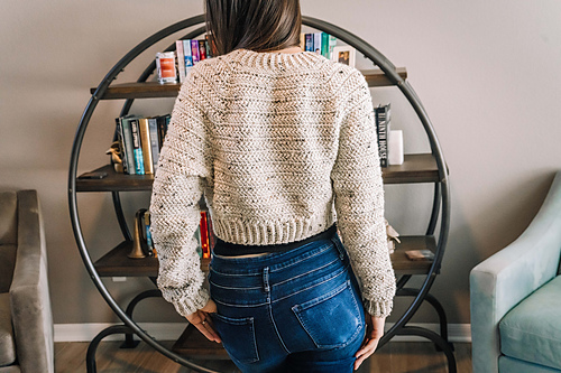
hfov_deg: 45.4
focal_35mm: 43
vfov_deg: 31.2
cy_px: 186
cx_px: 280
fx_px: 670
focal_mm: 43
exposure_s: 1/250
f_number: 5.6
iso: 6400
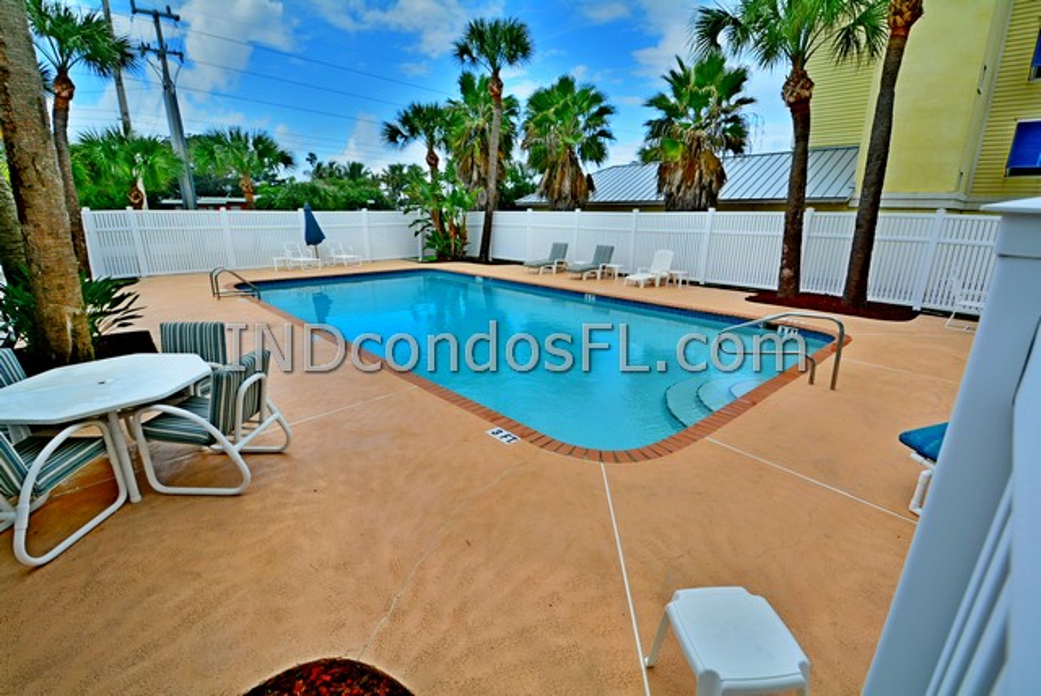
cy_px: 348
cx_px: 520
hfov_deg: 100.3
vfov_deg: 77.4
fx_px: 434
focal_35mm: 15
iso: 100
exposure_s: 1/250
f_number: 8
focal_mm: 10
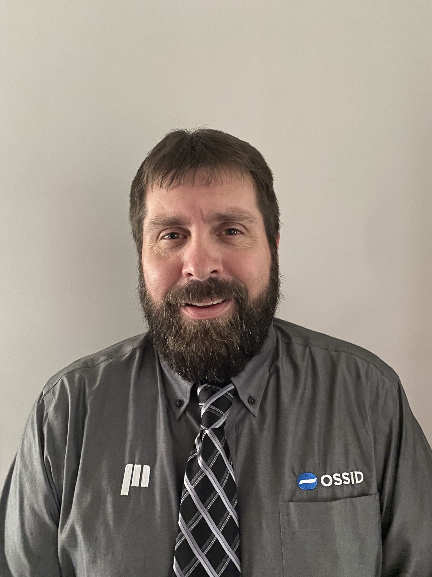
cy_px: 288
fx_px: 433
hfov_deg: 53.1
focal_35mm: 26
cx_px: 216
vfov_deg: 67.3
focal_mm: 4.25
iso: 1000
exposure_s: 1/17
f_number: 1.8
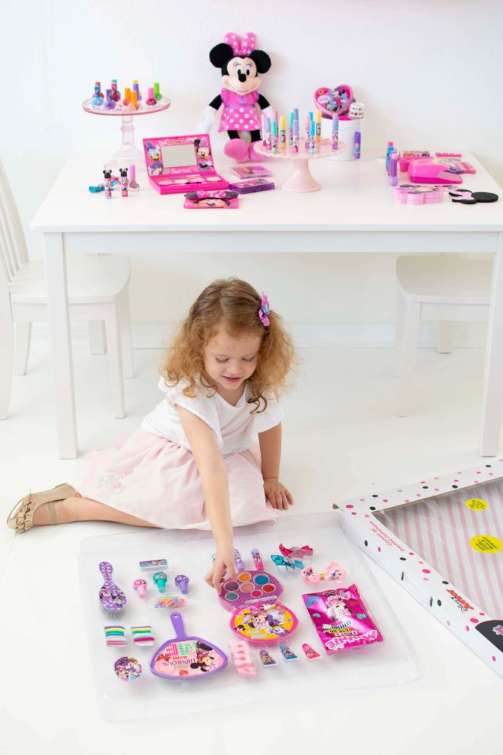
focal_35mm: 52
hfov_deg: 25.8
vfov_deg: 37.9
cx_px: 252
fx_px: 1100
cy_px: 378
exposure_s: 1/50
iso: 200
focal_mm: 35
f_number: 3.5
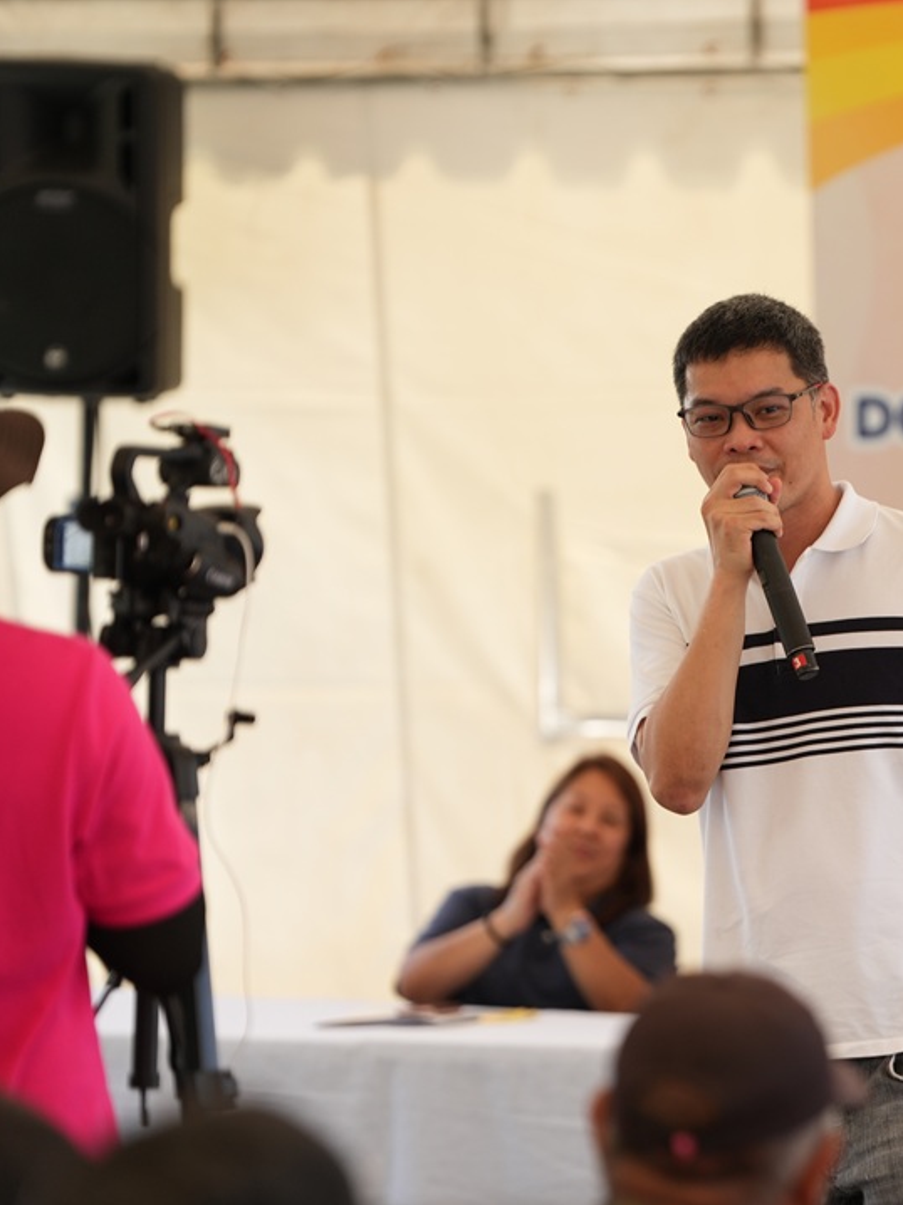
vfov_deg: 8.2
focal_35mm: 243
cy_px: 602
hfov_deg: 6.1
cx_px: 886
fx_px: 8457
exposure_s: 1/500
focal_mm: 168
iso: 320
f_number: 3.2
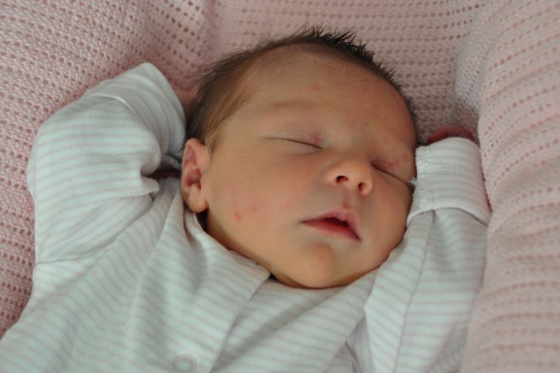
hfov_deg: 22.6
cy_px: 186
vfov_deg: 15.2
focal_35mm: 90
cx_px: 280
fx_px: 1400
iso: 800
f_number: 4.8
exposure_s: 1/50
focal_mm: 60
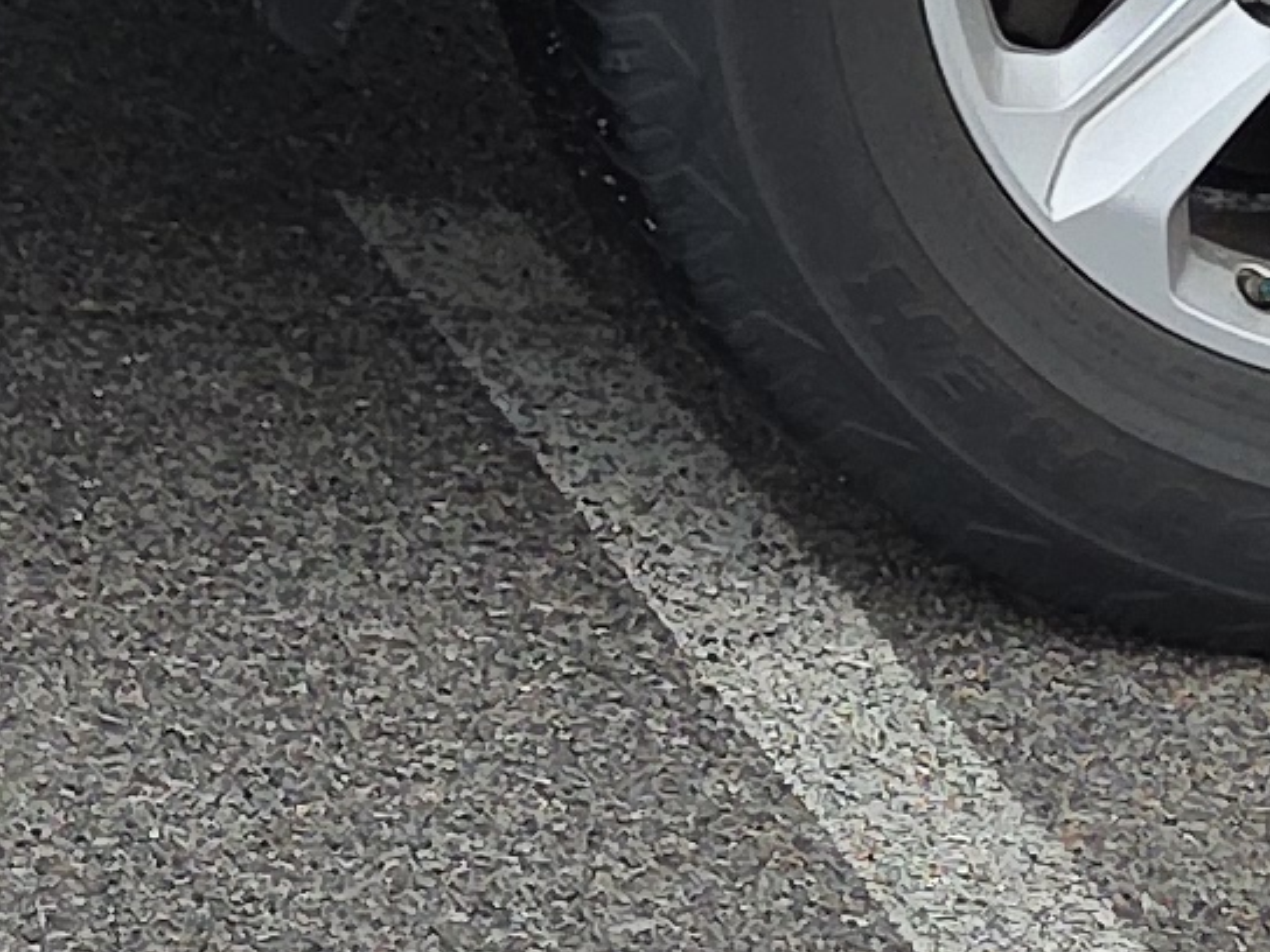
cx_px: -1592
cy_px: -1262
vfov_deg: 8.1
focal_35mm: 169
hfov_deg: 10.4
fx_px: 6200
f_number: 1.7
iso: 80
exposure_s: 1/2216
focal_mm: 6.3
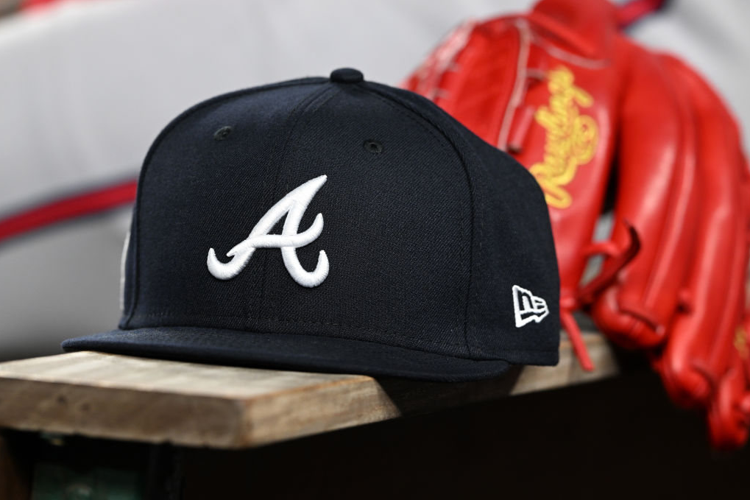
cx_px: 375
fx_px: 8373
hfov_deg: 5.1
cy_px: 251
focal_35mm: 402
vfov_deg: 3.4
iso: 2000
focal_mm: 400
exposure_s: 1/320
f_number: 6.3
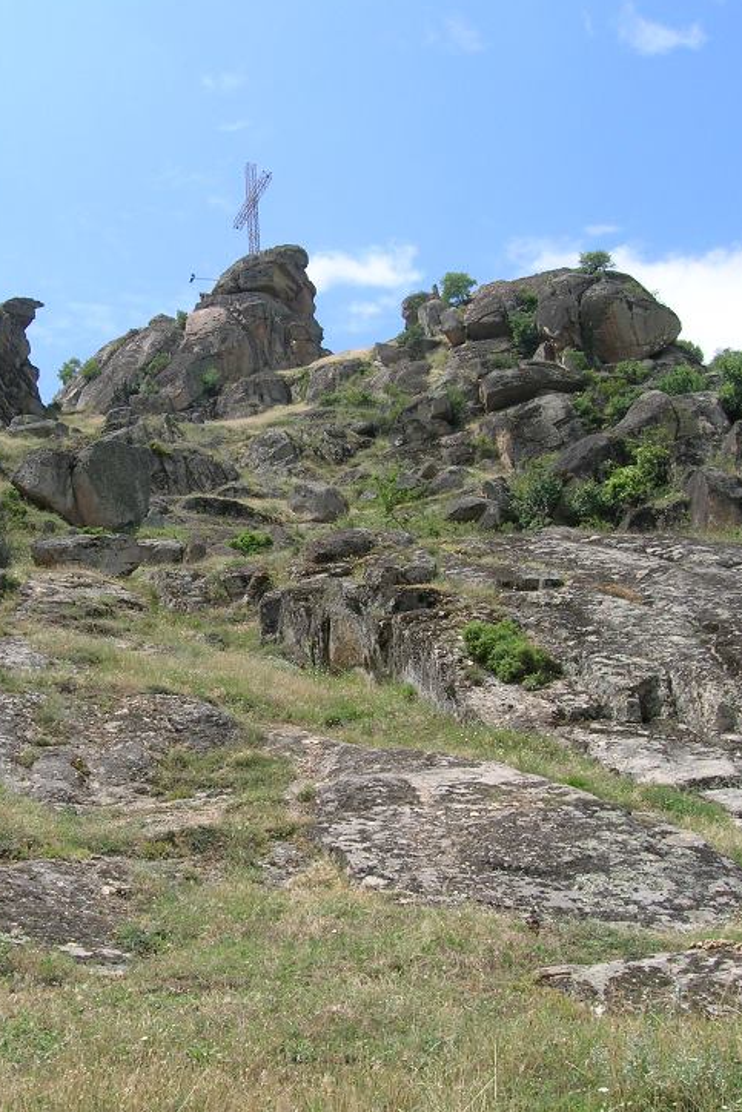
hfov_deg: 26.9
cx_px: 273
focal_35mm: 50
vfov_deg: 39.6
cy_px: 547
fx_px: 1545
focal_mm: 5.7
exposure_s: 1/324
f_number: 4.9
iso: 50
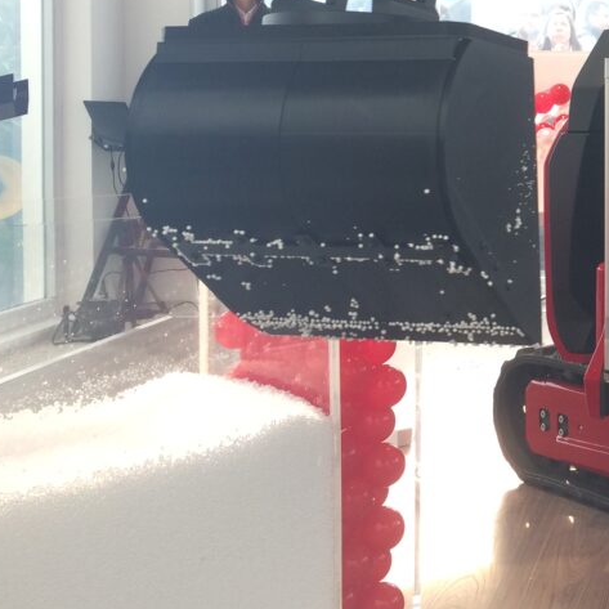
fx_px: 1294
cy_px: 88
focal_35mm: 65
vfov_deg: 25.8
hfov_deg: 24.3
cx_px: 713
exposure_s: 1/100
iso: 40
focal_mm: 4.15
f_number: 2.2
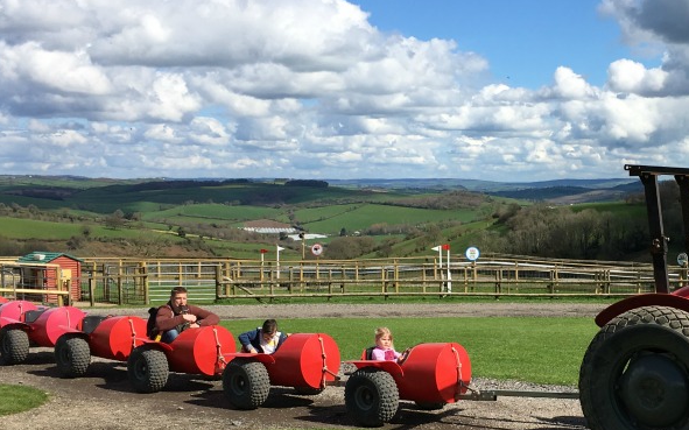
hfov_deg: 38.2
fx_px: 976
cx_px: 485
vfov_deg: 24.7
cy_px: 304
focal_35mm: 52
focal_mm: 4.15
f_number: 2.2
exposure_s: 1/1876
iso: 25
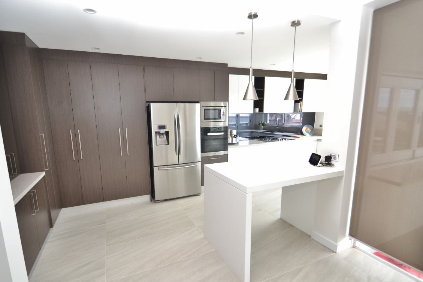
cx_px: 195
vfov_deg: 70.3
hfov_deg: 93.1
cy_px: 153
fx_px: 200
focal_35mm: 17
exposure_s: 1/60
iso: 400
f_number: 4
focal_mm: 10
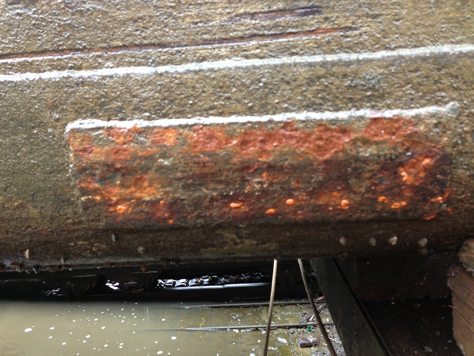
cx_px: 237
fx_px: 452
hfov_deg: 55.4
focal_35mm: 33
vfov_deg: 42.9
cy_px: 178
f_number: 2.4
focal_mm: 4.13
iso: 64
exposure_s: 1/40
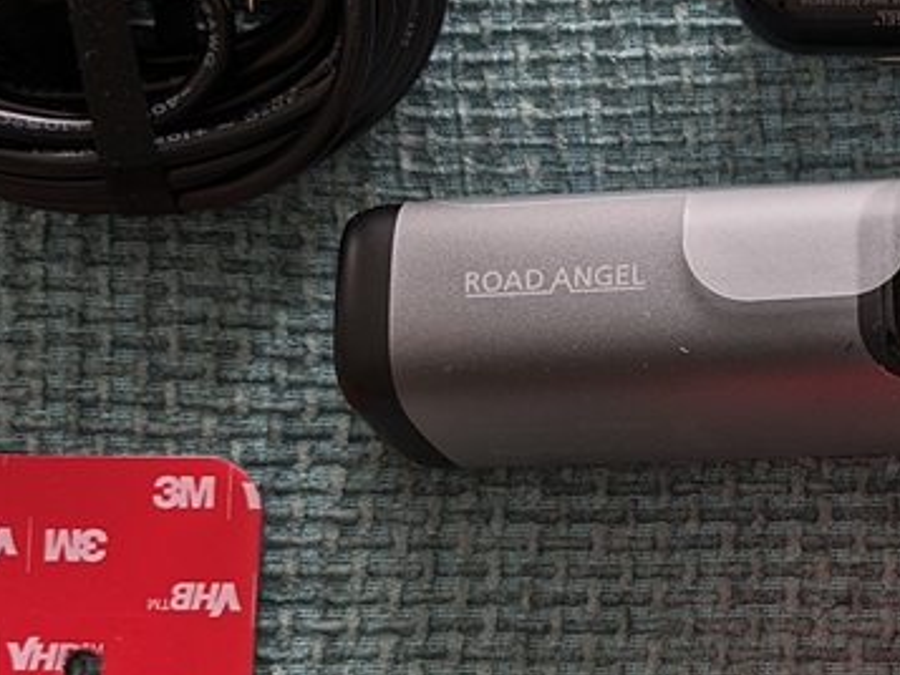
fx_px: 2185
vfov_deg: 17.5
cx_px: 852
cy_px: 462
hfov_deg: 22.6
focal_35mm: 84
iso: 73
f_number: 1.89
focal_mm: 5.43
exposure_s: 1/33.3
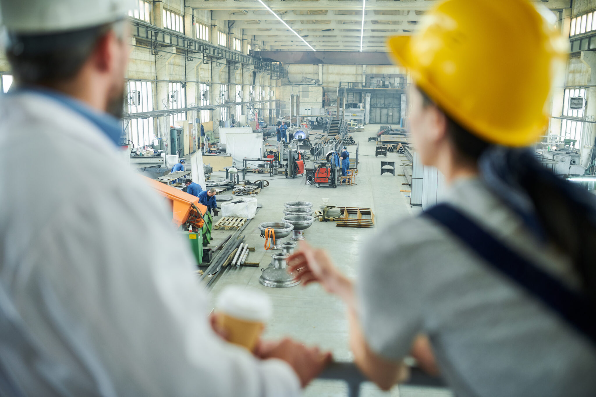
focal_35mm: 35
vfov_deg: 37.8
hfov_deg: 54.4
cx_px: 298
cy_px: 198
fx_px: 579
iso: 800
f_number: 2.2
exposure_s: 1/125
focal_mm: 35
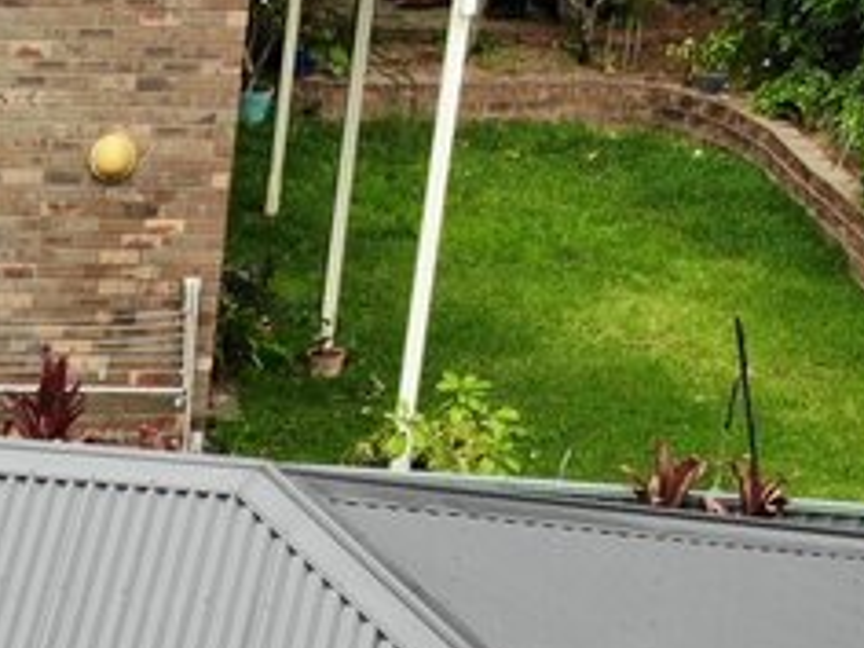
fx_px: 3045
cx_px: -399
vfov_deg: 10.7
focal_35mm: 122
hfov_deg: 15.1
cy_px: 1441
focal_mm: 4.5
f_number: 2.8
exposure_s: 1/246
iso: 100
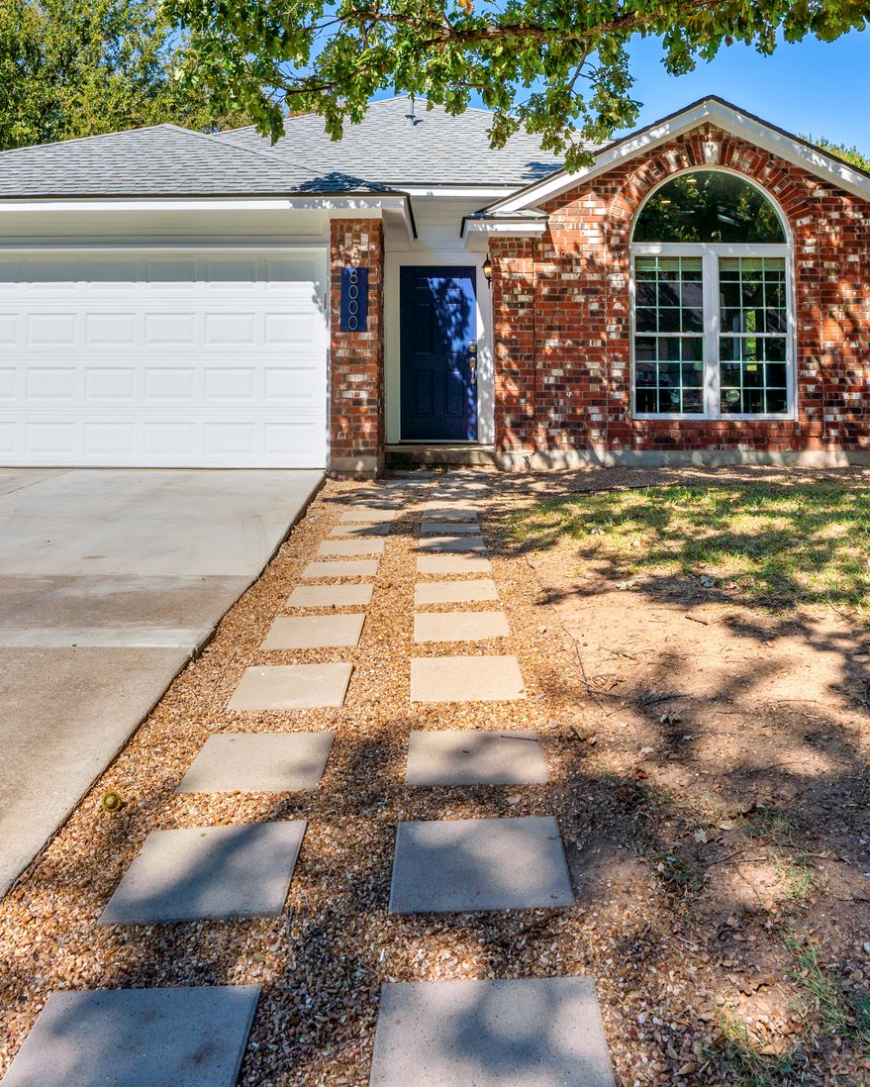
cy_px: 438
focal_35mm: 28
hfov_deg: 51.5
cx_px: 449
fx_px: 901
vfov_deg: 61.7
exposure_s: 1/200
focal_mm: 16
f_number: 10
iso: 100
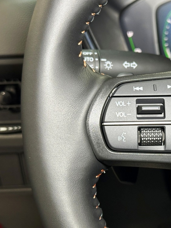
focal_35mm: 65
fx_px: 428
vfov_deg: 29.8
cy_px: 114
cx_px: 150
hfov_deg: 22.1
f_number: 1.78
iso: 320
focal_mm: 6.86
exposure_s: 1/40
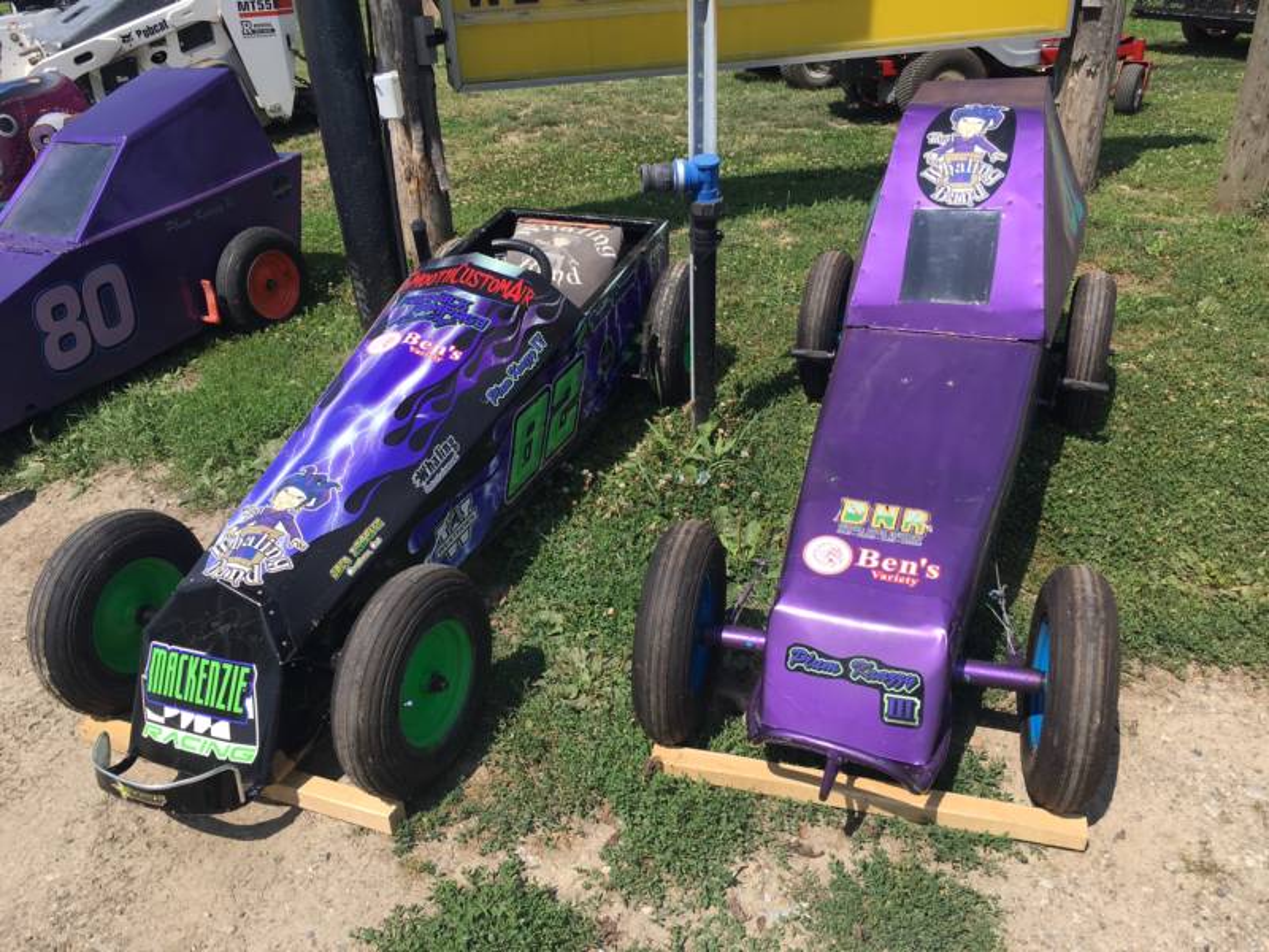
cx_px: 634
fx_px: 1063
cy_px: 476
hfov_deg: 61.7
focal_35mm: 29
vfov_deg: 48.2
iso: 25
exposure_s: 1/1570
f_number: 2.2
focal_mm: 4.15
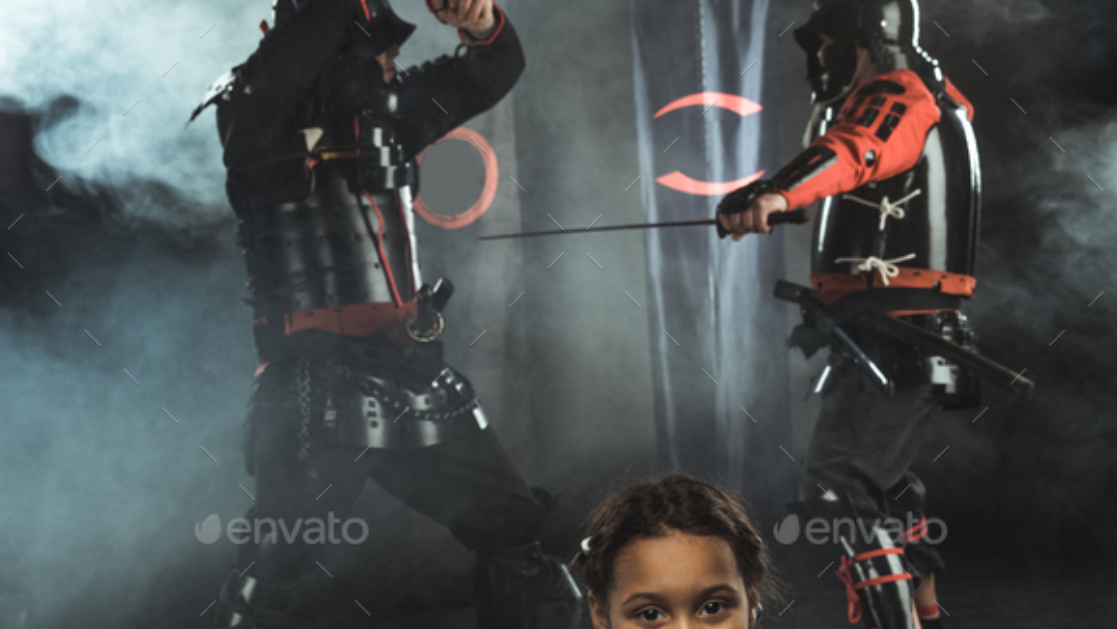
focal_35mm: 64
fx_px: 1896
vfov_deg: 18.6
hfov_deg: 32.8
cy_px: 515
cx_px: 565
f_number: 8
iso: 250
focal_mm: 40
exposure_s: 1/160
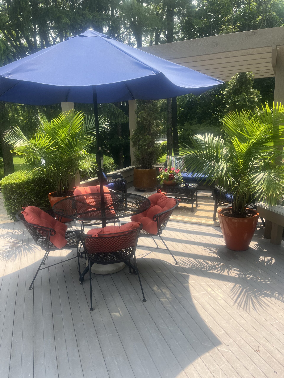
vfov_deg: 67.3
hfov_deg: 53.1
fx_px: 284
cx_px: 142
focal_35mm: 26
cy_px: 189
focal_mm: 5.1
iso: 50
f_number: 1.6
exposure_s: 1/928
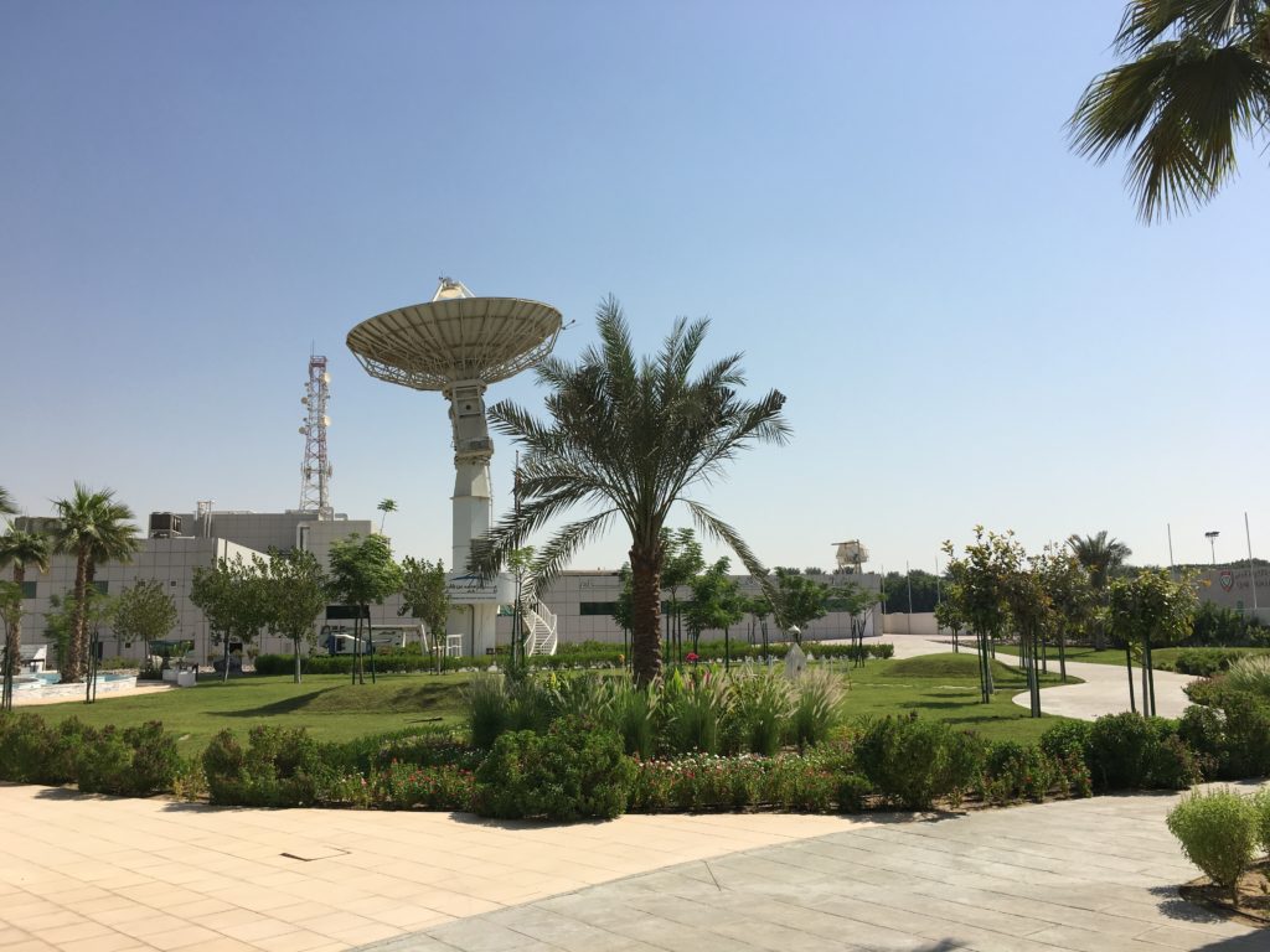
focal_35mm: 29
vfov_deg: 48.2
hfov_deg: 61.7
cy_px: 476
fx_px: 1064
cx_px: 635
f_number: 2.2
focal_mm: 4.15
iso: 25
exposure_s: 1/2747
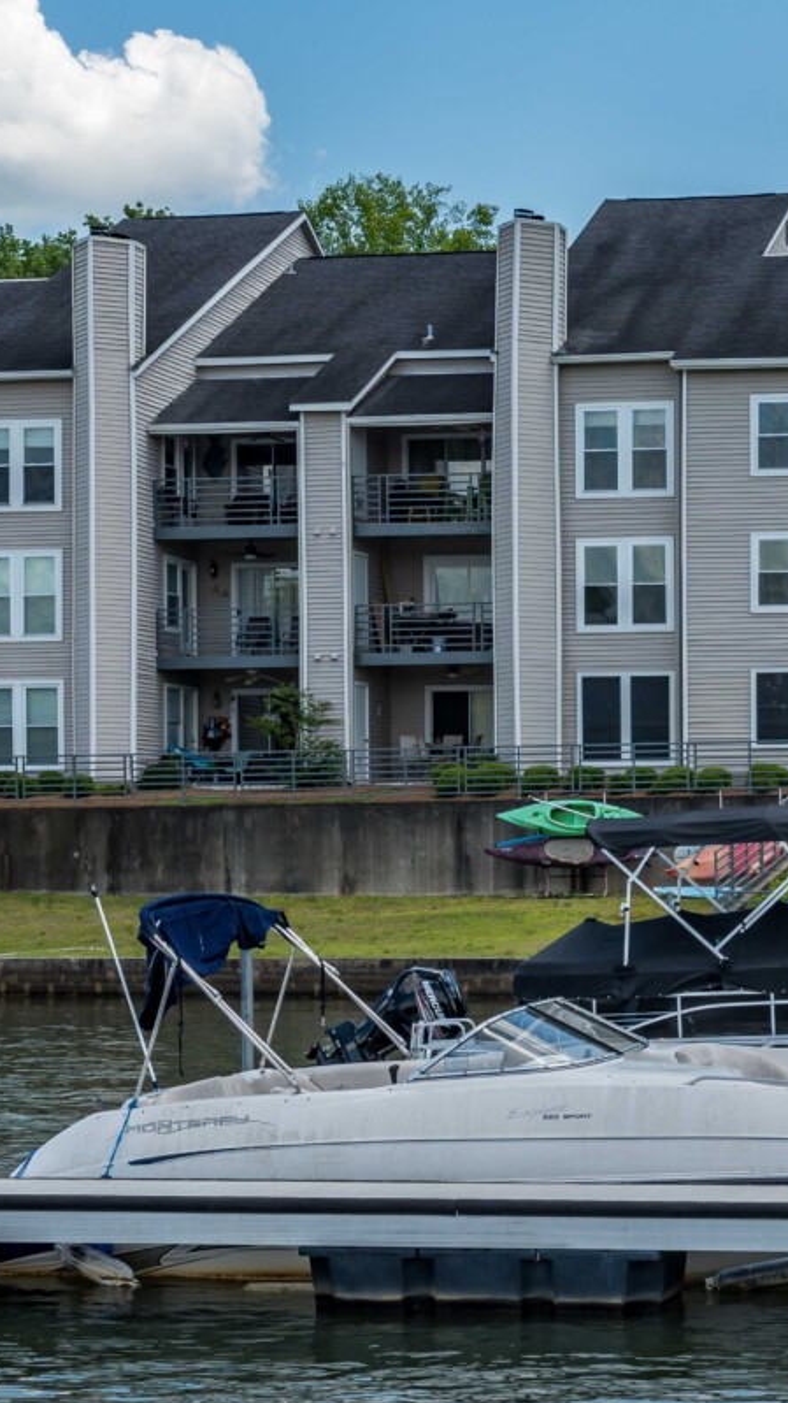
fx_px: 3197
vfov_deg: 24.7
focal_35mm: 86
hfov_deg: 13.9
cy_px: 608
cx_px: 691
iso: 125
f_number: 8
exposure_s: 1/200
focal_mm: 32
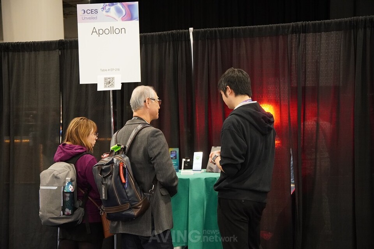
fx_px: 545
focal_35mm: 52
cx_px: 187
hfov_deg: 37.9
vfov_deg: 25.8
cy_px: 124
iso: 4000
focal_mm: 35
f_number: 2.8
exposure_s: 1/160
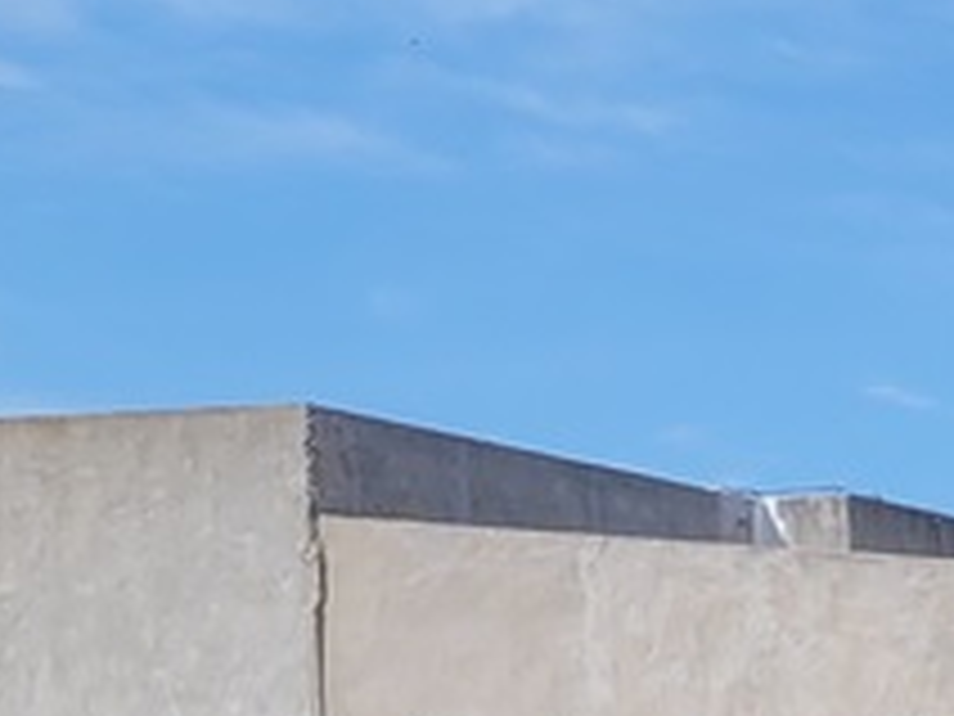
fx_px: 4878
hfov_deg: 9.0
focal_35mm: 177
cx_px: 2920
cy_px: 1558
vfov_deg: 7.9
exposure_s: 1/2537
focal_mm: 5.4
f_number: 1.8
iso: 40
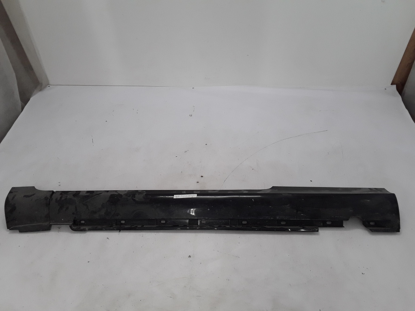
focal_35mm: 27
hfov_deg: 65.3
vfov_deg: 51.4
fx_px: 324
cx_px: 208
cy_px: 156
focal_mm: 2.91
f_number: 1.9
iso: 40
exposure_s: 1/33
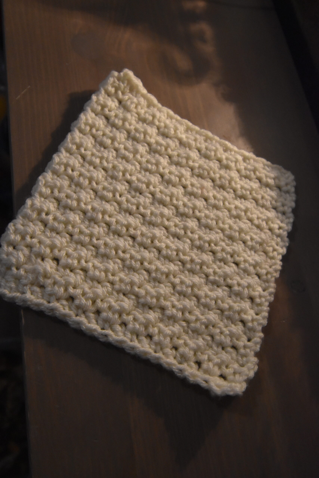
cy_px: 239
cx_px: 160
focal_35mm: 30
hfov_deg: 43.6
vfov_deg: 61.9
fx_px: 399
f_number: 5.6
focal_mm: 20
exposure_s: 1/125
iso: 2800
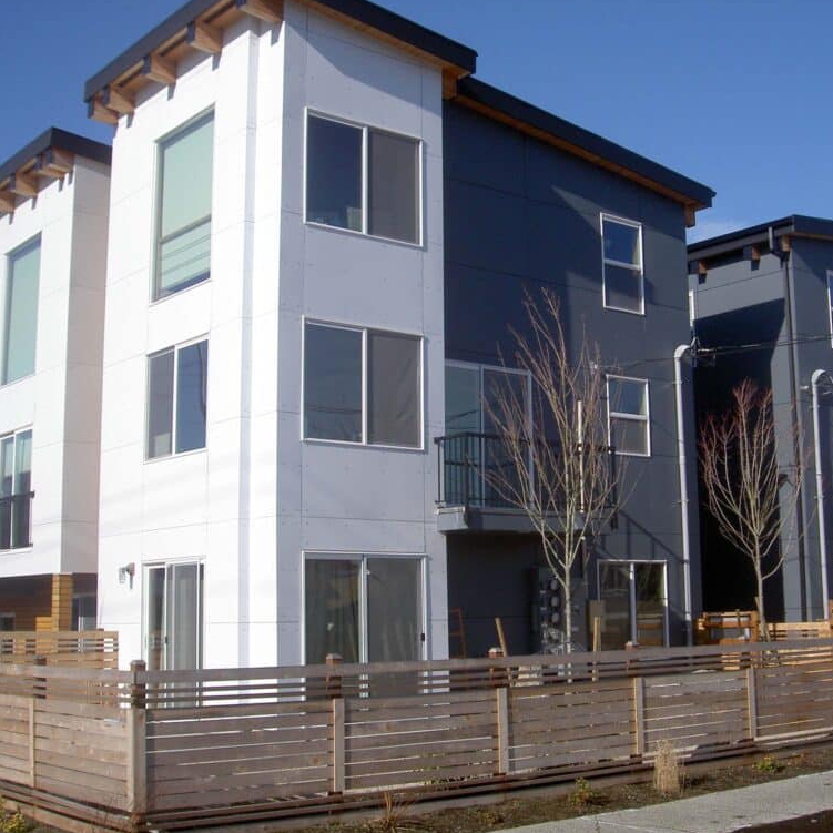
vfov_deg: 36.1
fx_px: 1280
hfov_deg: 35.9
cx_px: 512
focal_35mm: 47
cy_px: 412
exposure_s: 1/800
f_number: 4.7
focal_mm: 8
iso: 100
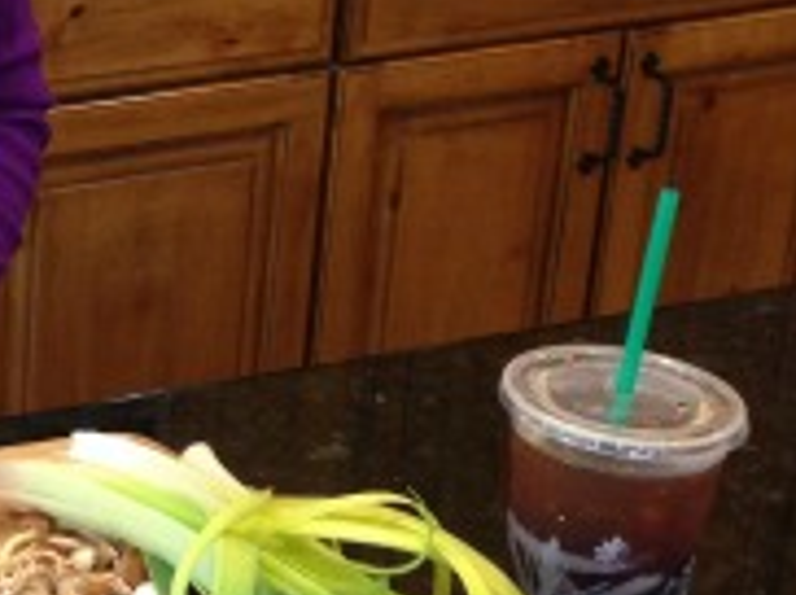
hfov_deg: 16.6
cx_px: -372
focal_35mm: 109
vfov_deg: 13.5
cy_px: 127
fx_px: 2503
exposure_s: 1/20
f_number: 2.4
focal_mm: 4.12
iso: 200
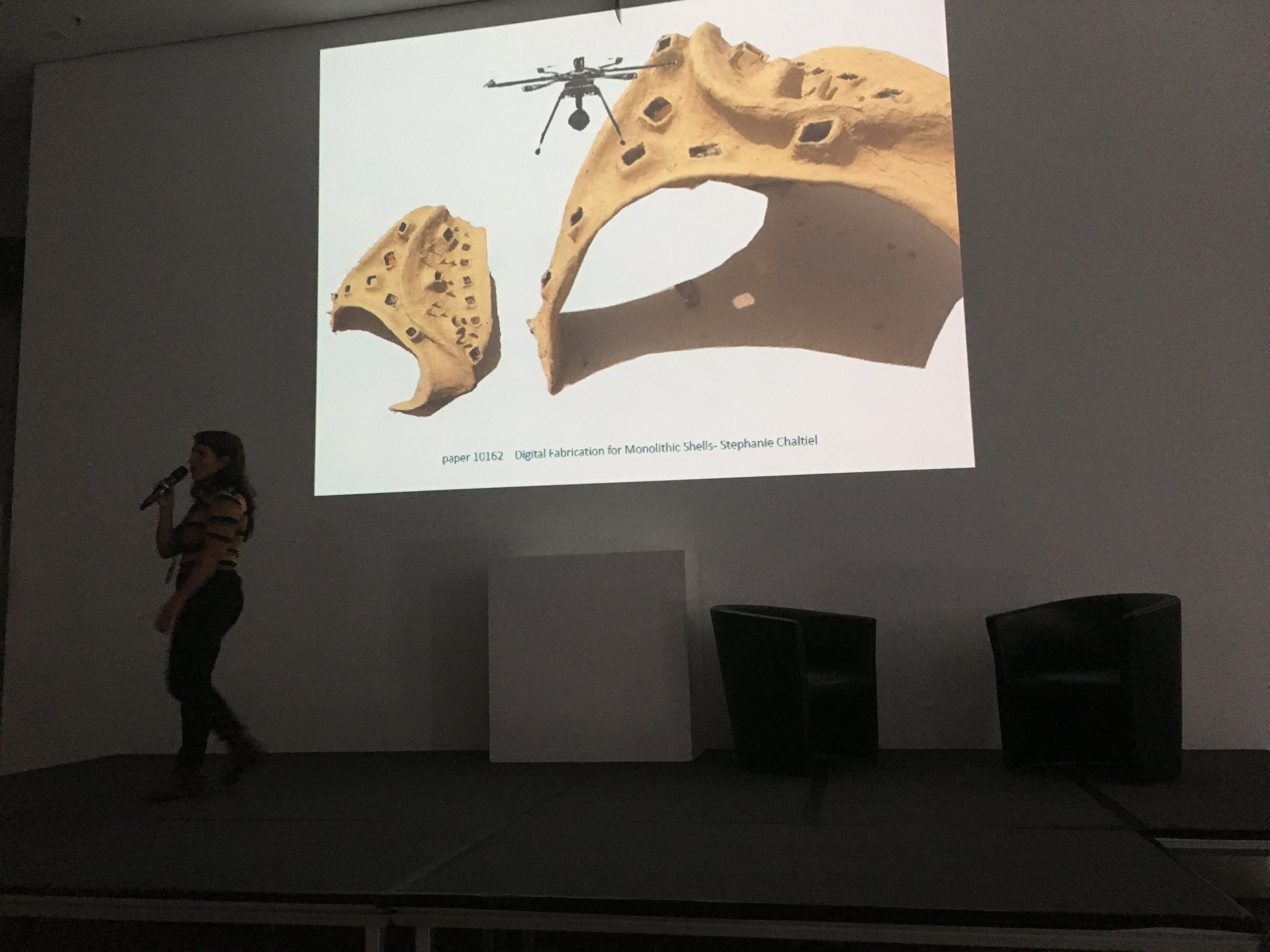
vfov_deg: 48.2
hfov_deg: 61.7
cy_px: 476
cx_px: 635
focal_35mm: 29
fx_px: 1064
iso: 200
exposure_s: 1/17
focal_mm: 4.15
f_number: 2.2
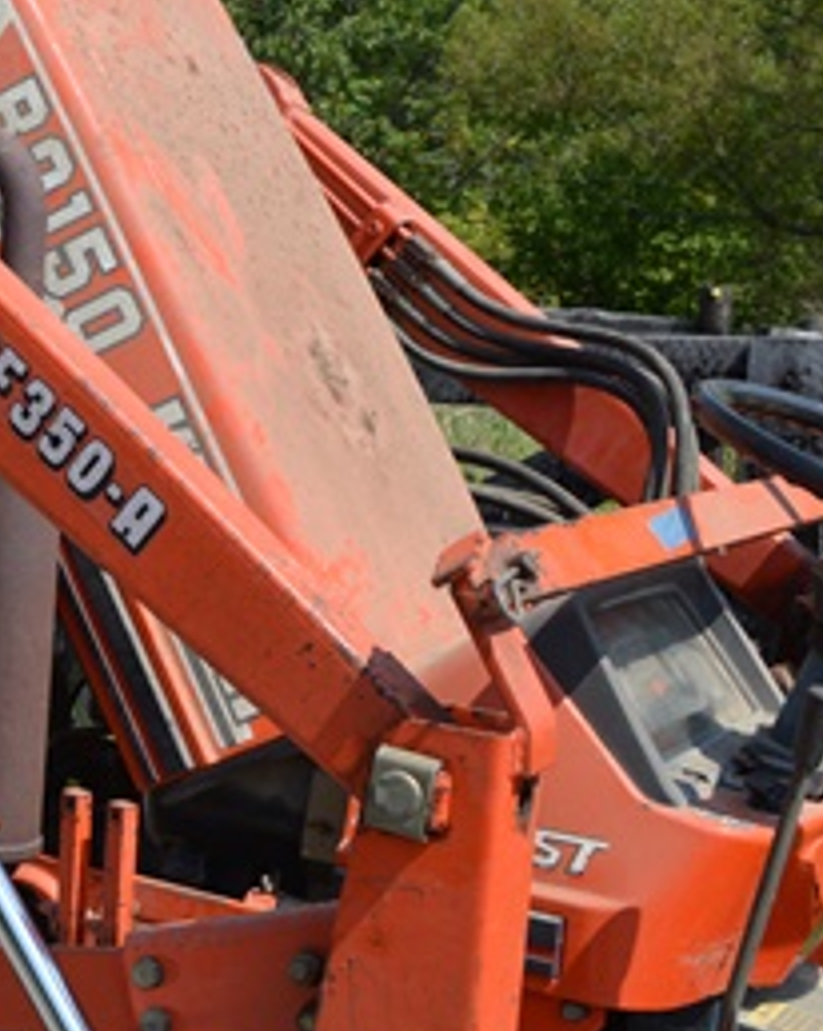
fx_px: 2195
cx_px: -284
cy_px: 412
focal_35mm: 72
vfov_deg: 26.4
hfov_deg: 19.4
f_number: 8
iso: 125
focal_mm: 22
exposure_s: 1/250
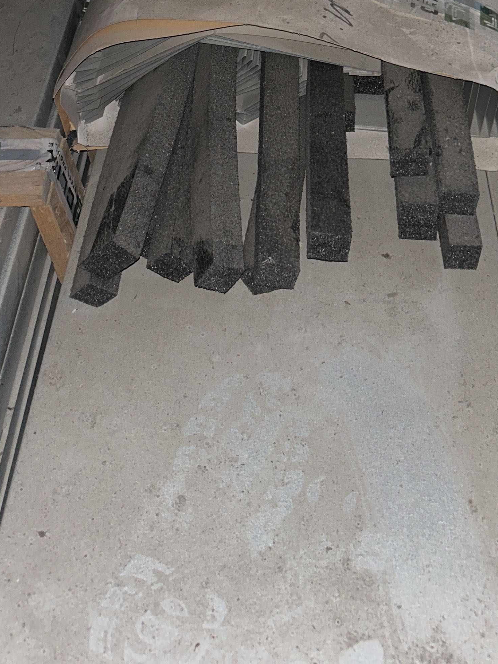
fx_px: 1017
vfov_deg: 33.1
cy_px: -2
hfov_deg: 27.5
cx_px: 278
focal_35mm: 53
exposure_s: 1/8
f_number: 1.5
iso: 64
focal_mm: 5.7
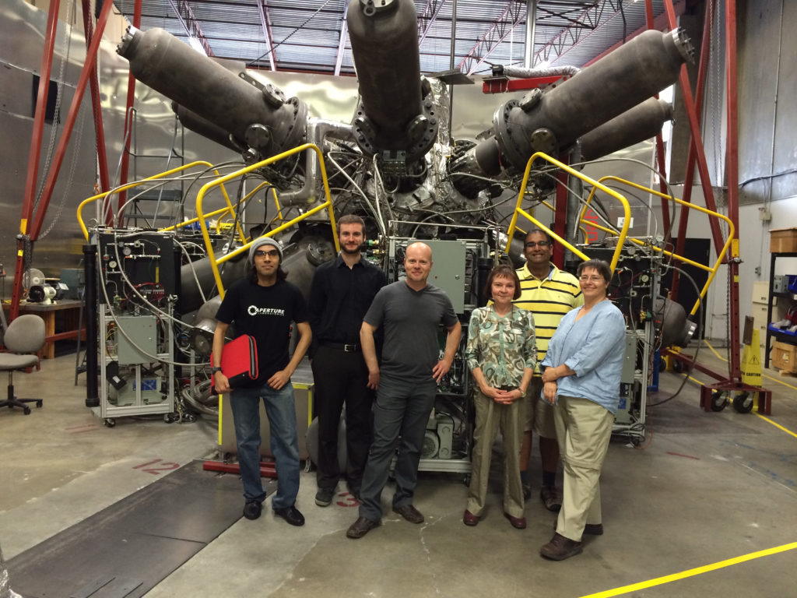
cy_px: 299
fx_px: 668
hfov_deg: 61.7
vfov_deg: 48.2
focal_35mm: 29
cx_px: 398
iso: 160
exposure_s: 1/30
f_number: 2.2
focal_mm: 4.15
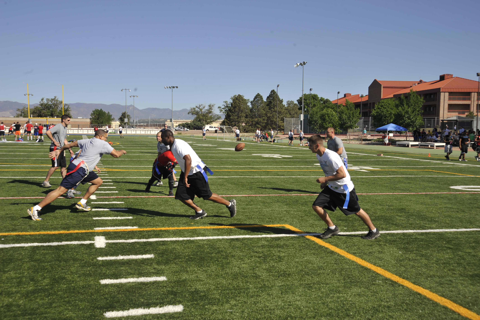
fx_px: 533
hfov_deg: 48.5
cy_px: 160
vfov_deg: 33.4
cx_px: 240
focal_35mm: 40
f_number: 9
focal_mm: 40
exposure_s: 1/320
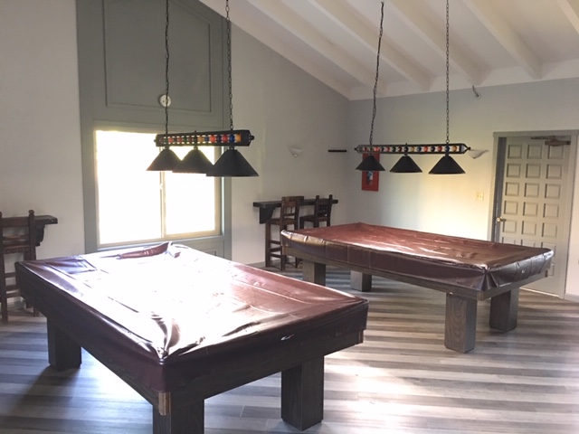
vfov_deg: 48.2
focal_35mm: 29
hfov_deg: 61.7
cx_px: 290
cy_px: 217
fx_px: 485
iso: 80
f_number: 2.2
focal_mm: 4.15
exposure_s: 1/4
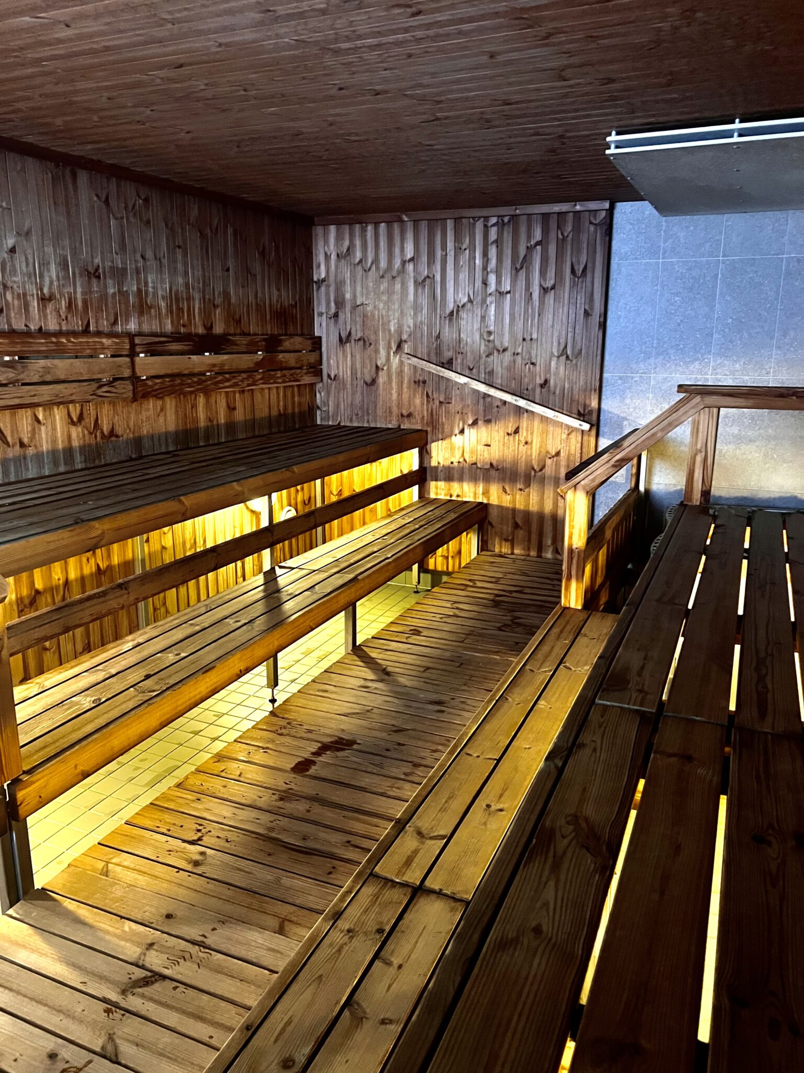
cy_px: 536
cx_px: 402
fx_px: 805
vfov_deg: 67.3
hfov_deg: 53.1
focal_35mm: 26
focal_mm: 5.7
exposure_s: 1/25
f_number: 1.5
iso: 500
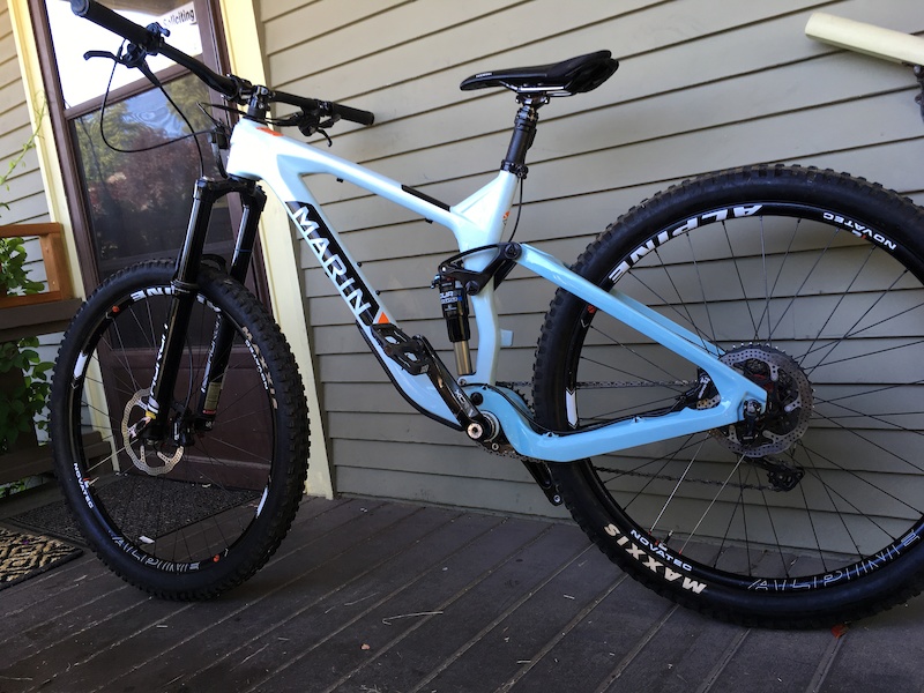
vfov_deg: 48.2
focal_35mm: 29
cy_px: 346
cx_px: 462
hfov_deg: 61.7
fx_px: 774
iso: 32
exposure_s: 1/40
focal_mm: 4.15
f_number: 2.2
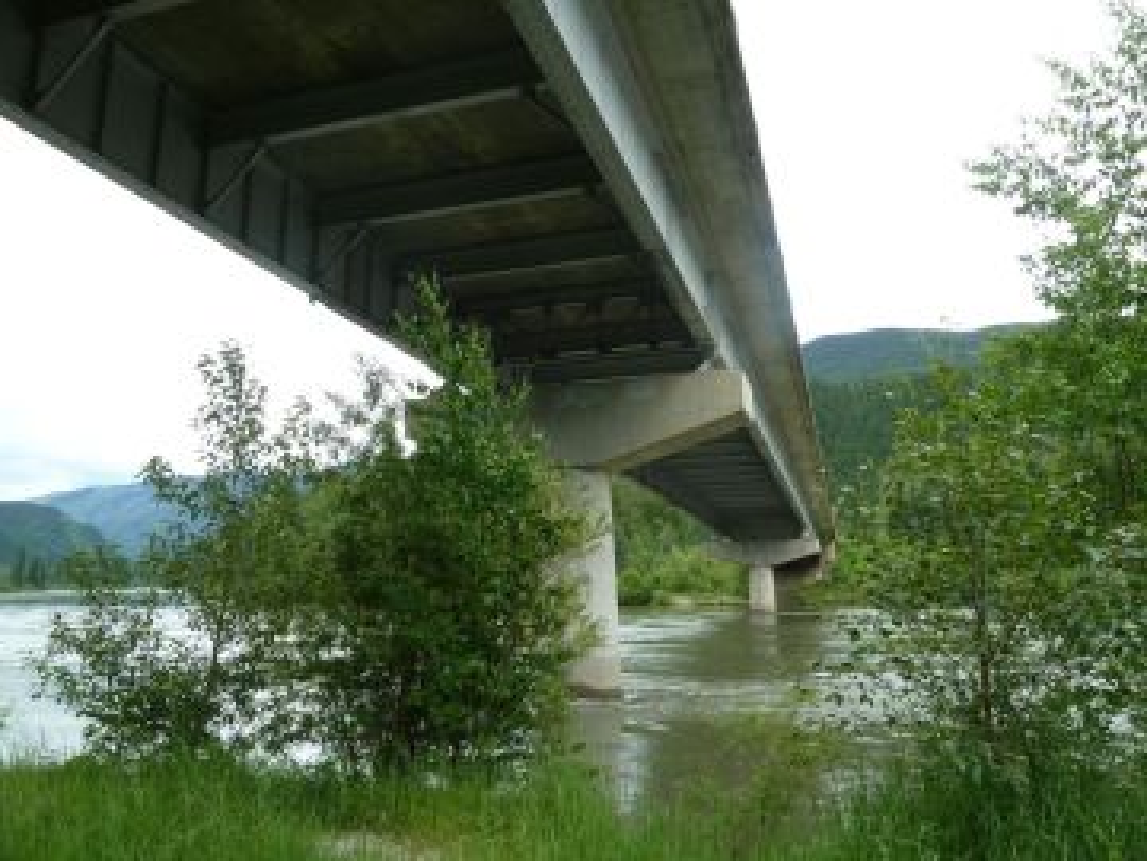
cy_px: 430
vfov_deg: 54.9
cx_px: 574
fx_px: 828
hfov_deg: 69.4
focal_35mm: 25
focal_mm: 4.1
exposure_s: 1/125
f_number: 4
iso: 80
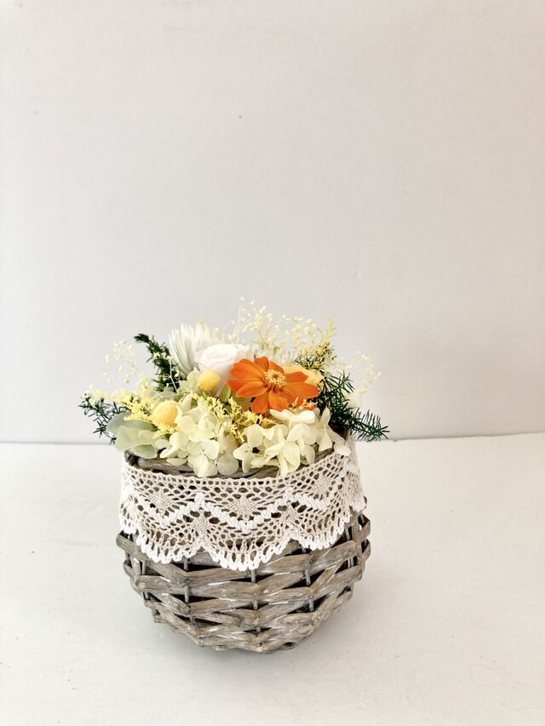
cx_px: 272
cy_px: 363
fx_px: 588
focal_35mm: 28
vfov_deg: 63.4
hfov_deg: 49.8
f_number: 1.8
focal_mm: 3.99
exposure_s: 1/60
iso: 100
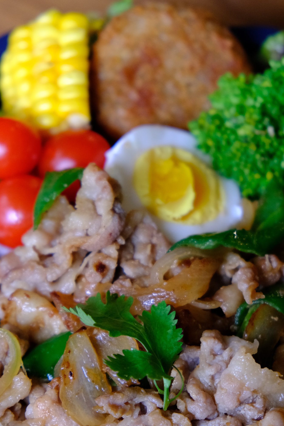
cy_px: 252
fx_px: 1255
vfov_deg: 19.3
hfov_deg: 12.9
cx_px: 151
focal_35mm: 106
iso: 1600
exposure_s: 1/60
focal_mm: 55
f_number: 4
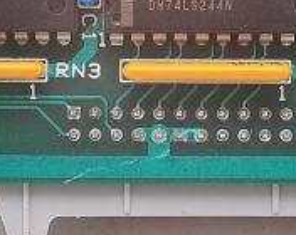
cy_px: -67
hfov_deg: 10.3
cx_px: 151
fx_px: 1635
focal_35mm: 187
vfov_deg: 8.1
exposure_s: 1/160
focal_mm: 50
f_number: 14
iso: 320
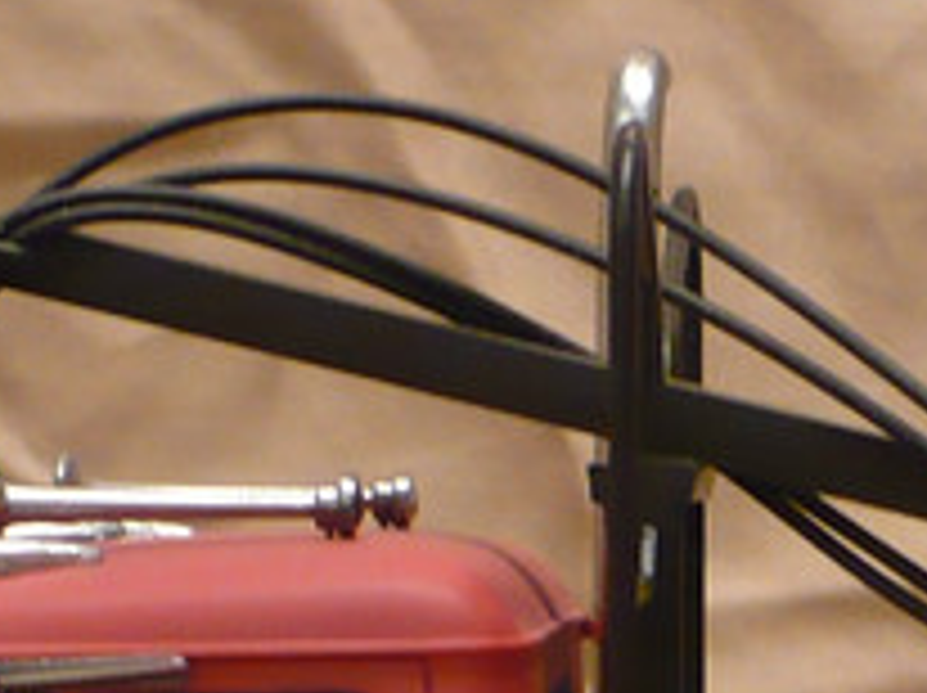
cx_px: 1042
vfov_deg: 7.4
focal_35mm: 192
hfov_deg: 10.2
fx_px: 5136
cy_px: 1341
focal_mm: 6.1
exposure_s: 1/13
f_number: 2.8
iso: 200
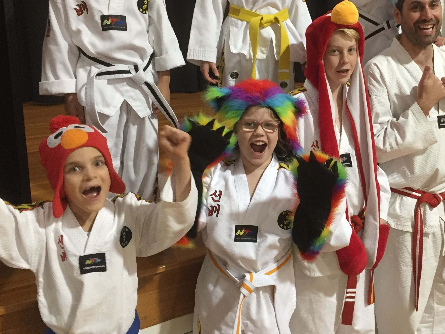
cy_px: 118
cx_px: 330
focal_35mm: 46
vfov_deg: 31.3
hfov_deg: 40.2
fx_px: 591
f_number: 2.2
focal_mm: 4.15
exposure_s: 1/33
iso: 200
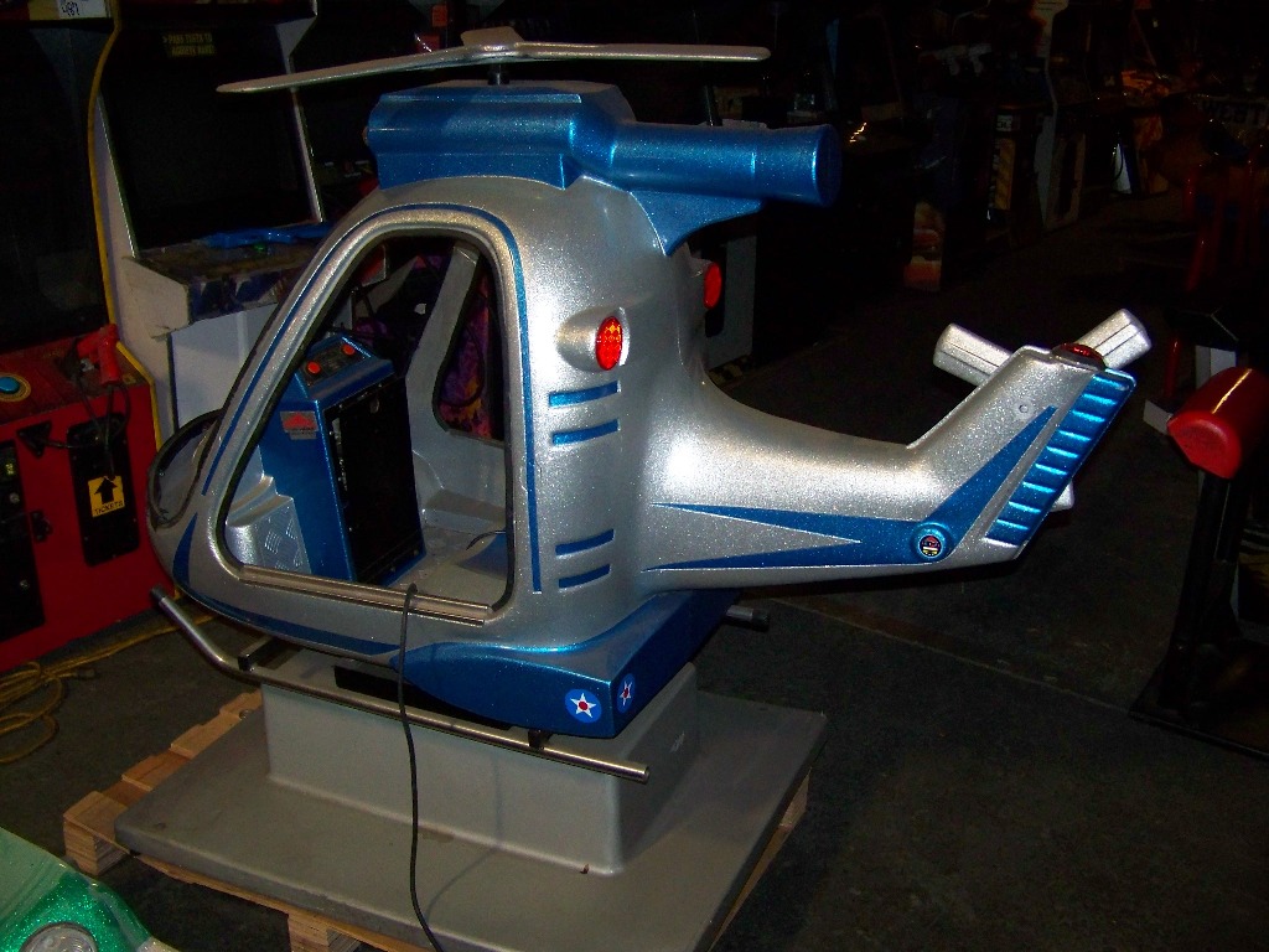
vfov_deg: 39.7
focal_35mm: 36
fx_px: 1320
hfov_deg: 51.4
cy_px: 476
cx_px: 634
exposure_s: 1/30
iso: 200
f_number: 2.8
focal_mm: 5.85
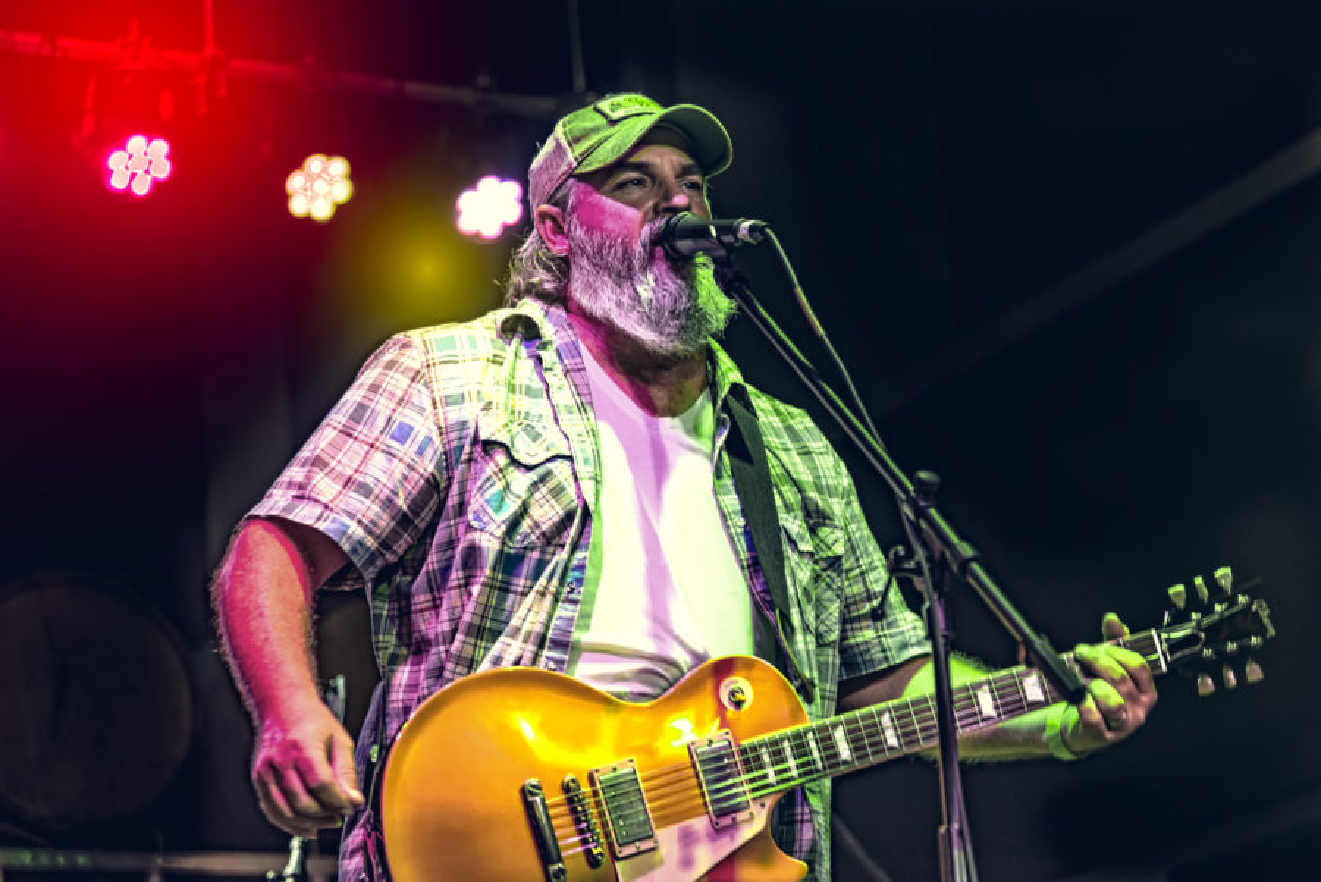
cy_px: 441
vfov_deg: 12.2
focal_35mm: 112
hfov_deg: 18.3
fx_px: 4112
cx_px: 660
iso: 250
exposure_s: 1/100
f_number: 4
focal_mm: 112
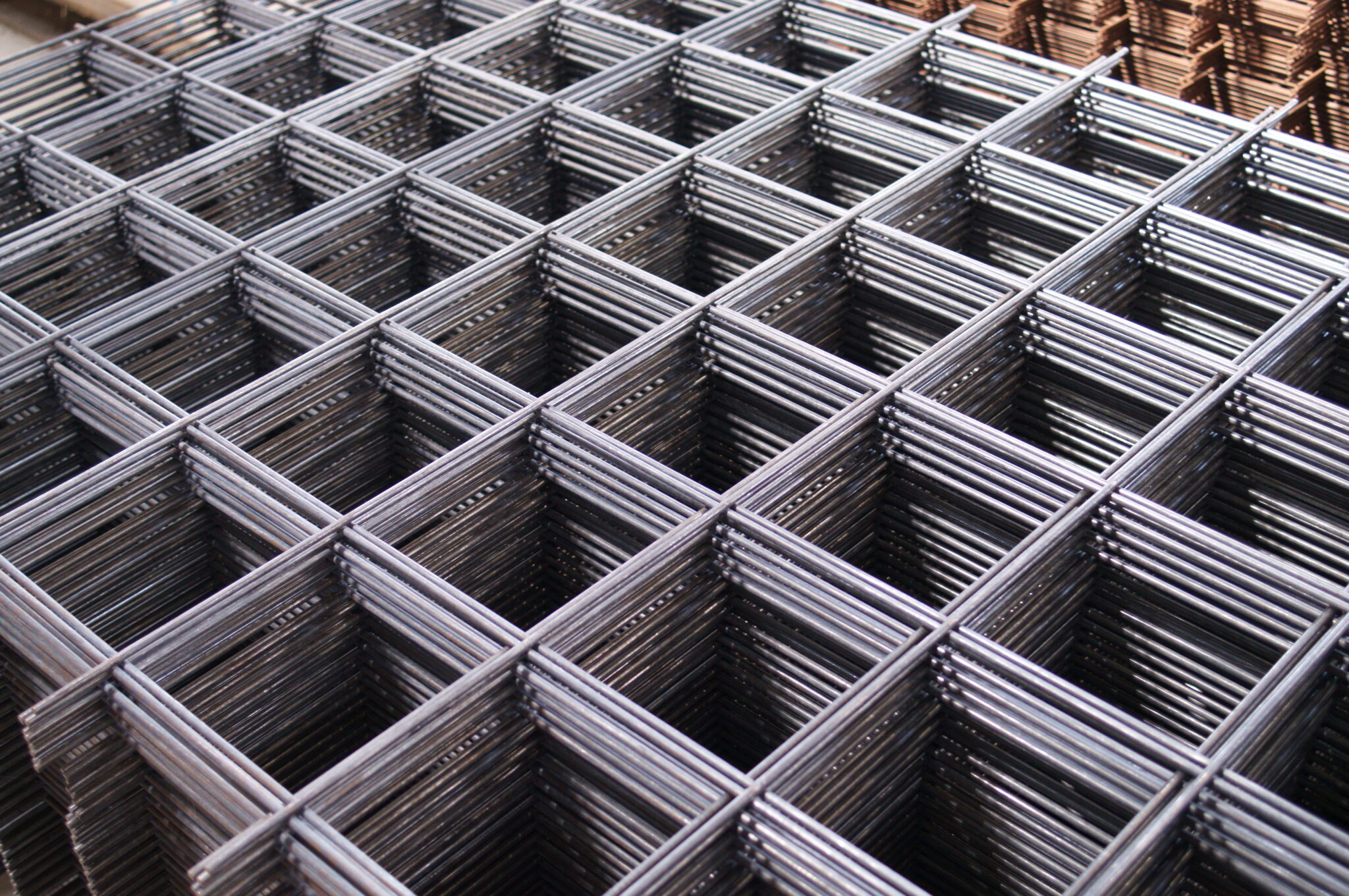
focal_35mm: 45
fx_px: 1684
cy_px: 448
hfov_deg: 43.6
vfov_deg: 29.8
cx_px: 674
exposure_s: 1/60
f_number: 4
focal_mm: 30
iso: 320
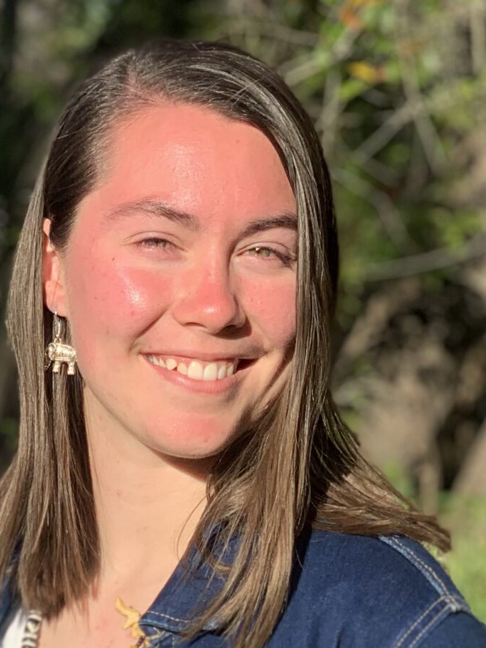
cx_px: 61
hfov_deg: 10.0
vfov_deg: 12.9
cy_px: 911
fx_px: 2753
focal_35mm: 147
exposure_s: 1/1020
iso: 16
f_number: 2.4
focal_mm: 6
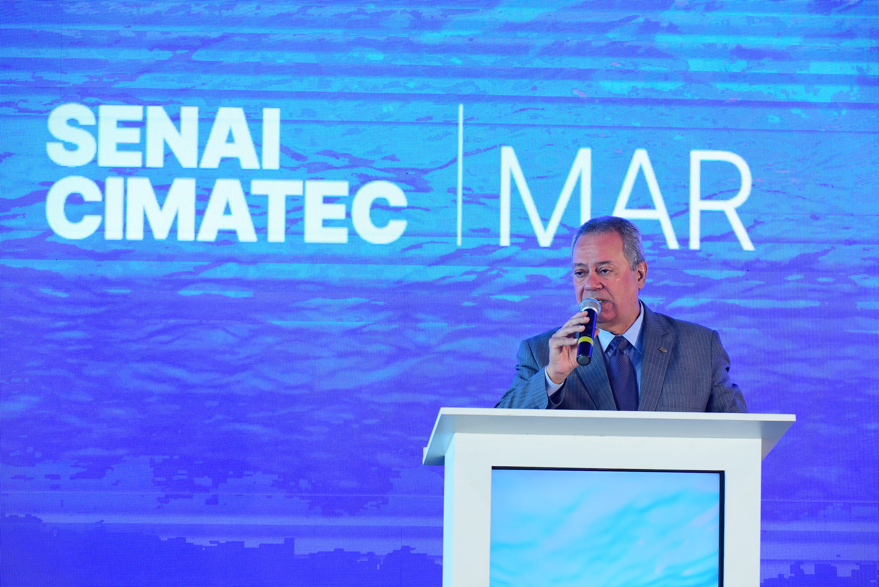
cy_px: 294
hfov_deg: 20.4
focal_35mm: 100
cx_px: 440
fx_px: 2443
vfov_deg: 13.7
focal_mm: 100
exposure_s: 1/200
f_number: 4
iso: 1000
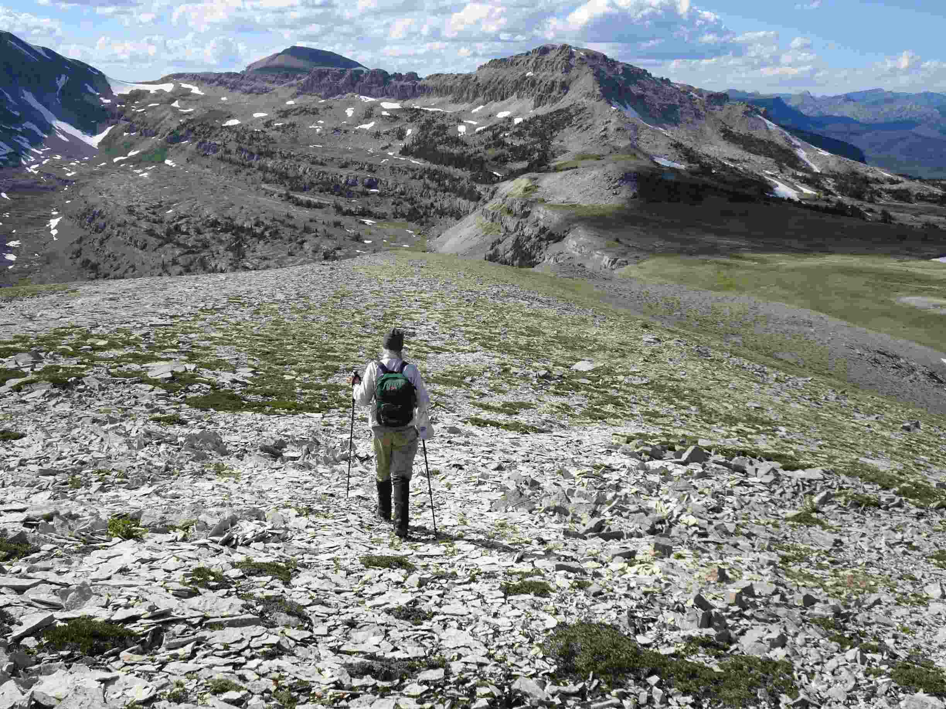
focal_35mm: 37
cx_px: 473
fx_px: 1011
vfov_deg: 38.7
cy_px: 354
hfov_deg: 50.1
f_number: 4
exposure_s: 1/800
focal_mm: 6.37
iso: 80
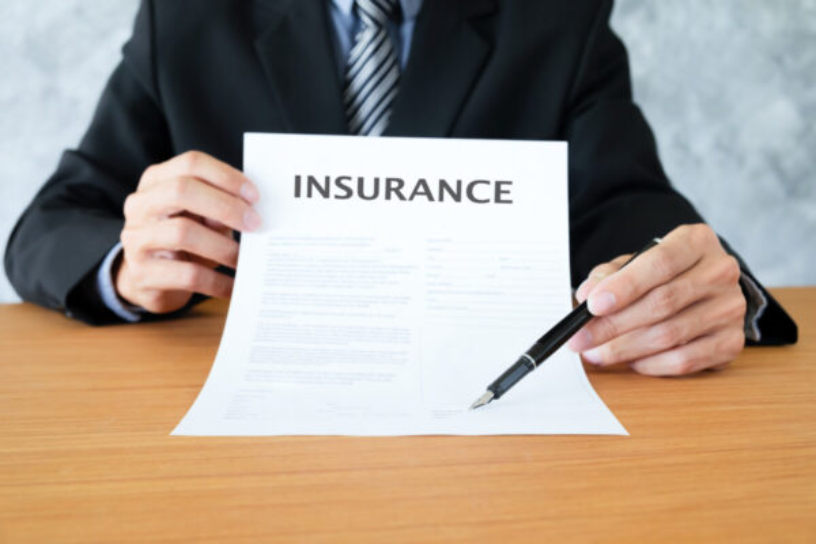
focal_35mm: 43
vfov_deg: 31.2
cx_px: 408
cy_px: 272
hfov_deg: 45.4
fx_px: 975
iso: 640
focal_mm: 28.9
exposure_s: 1/60
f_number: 4.5
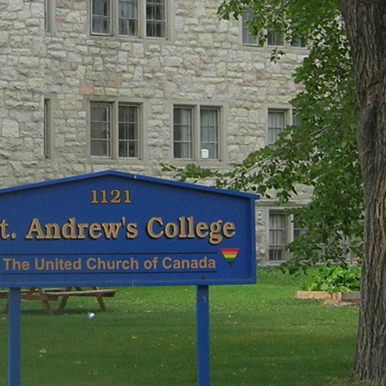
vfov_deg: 12.4
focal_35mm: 140
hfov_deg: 12.4
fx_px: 1766
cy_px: 24
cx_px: 51
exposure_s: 1/280
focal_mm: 7.8
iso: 64
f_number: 4.8
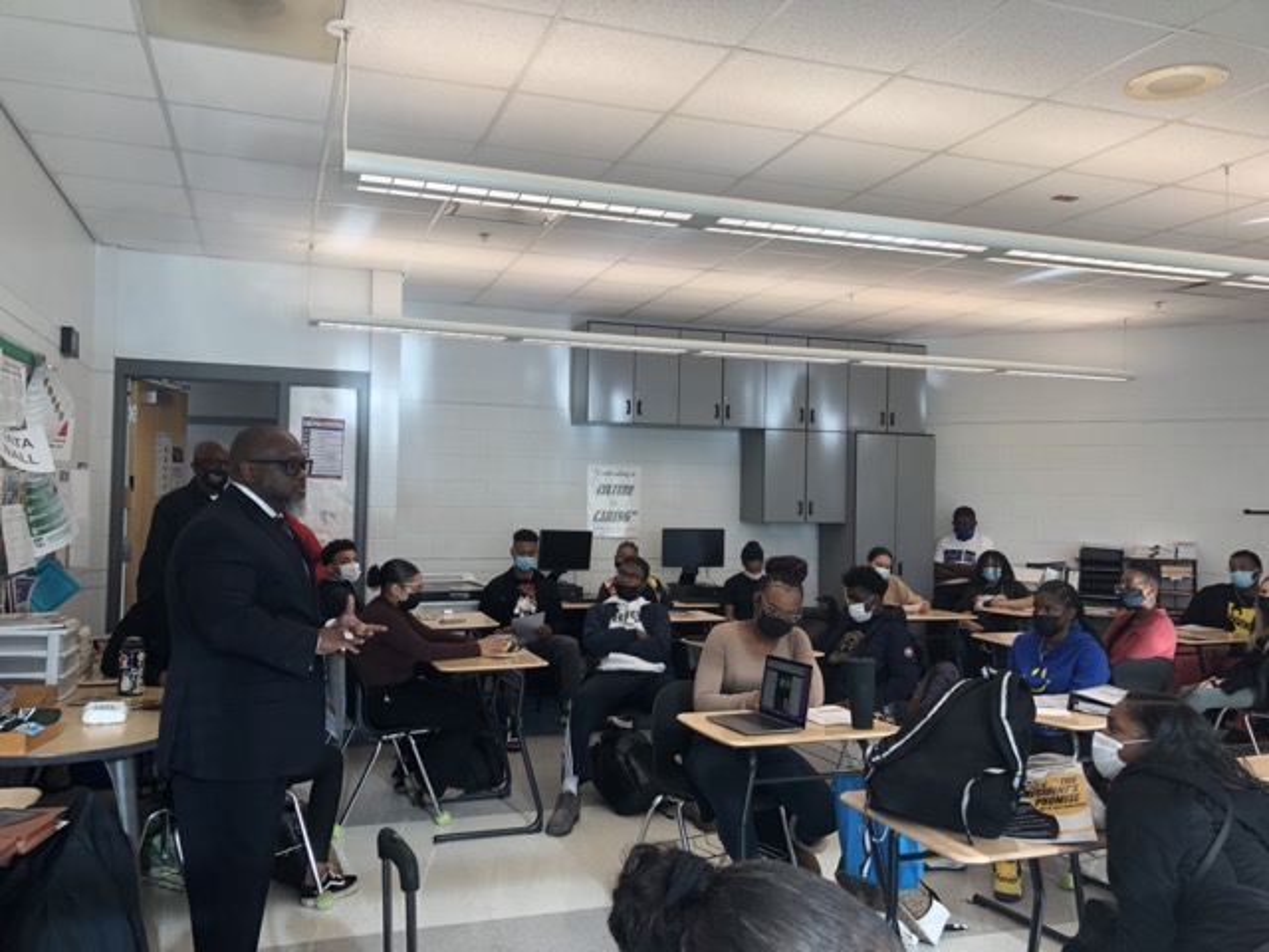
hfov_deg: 63.4
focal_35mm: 28
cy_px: 476
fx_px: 1026
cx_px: 634
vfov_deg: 49.7
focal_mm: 3.99
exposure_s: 1/120
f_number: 1.8
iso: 32
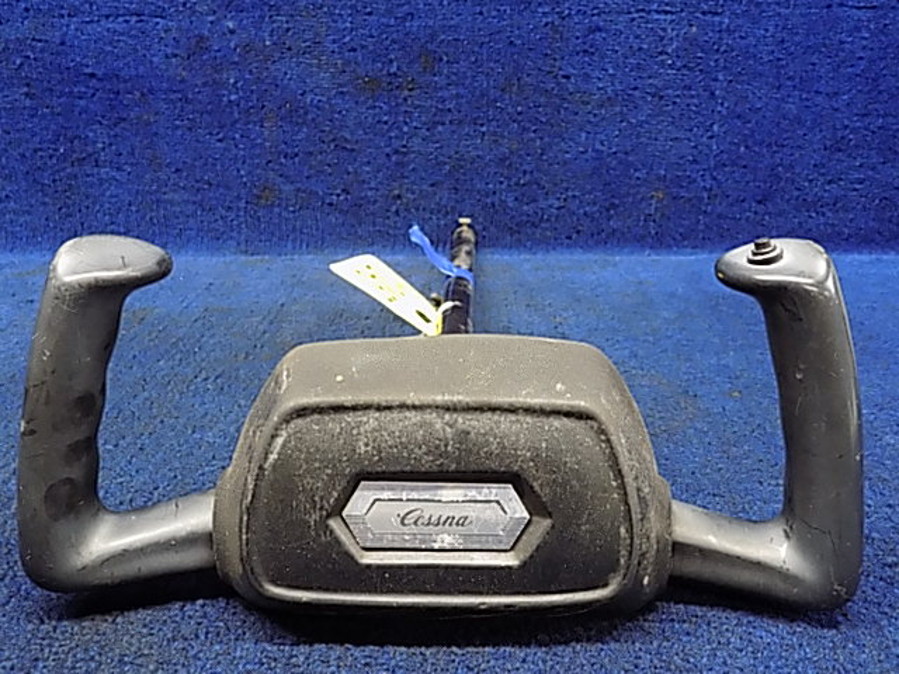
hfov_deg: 60.0
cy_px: 337
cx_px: 450
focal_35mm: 30
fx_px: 779
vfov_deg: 46.8
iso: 400
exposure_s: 1/10
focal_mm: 5.3
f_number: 3.3
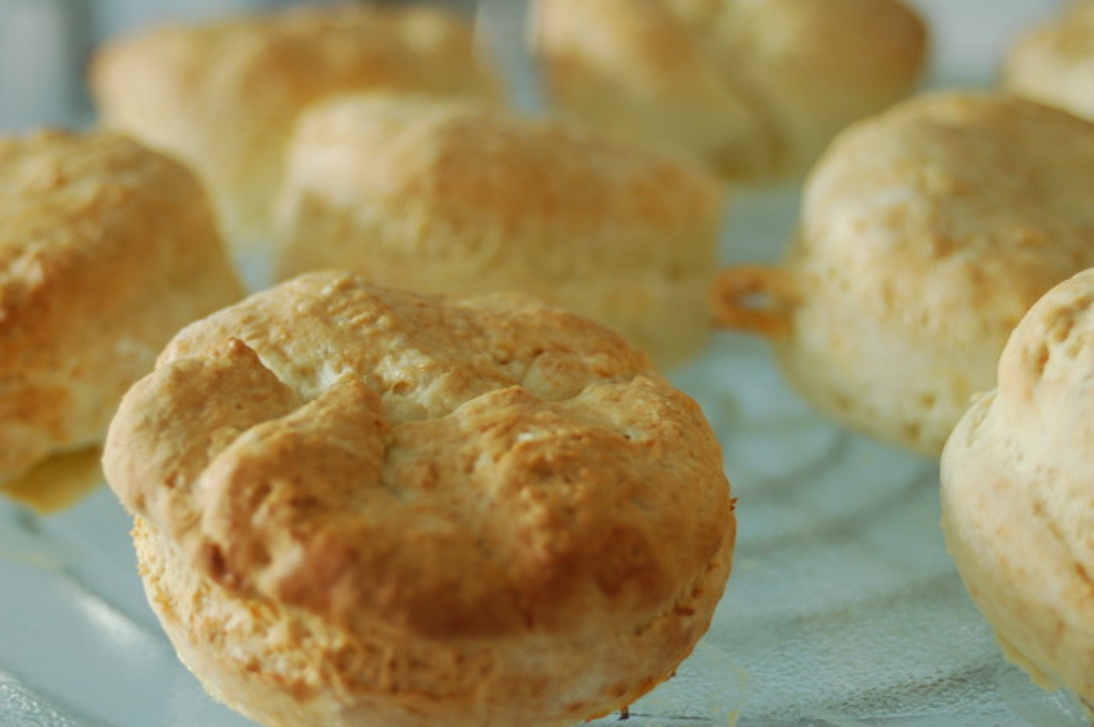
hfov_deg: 24.6
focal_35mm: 82
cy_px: 364
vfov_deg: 16.5
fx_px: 2504
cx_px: 547
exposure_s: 1/15
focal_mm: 55
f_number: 4.2
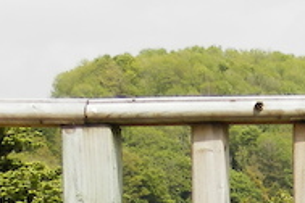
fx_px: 1627
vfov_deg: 6.7
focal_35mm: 192
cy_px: 517
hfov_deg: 10.4
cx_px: 458
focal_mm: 6.1
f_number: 9.4
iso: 80
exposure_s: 1/100
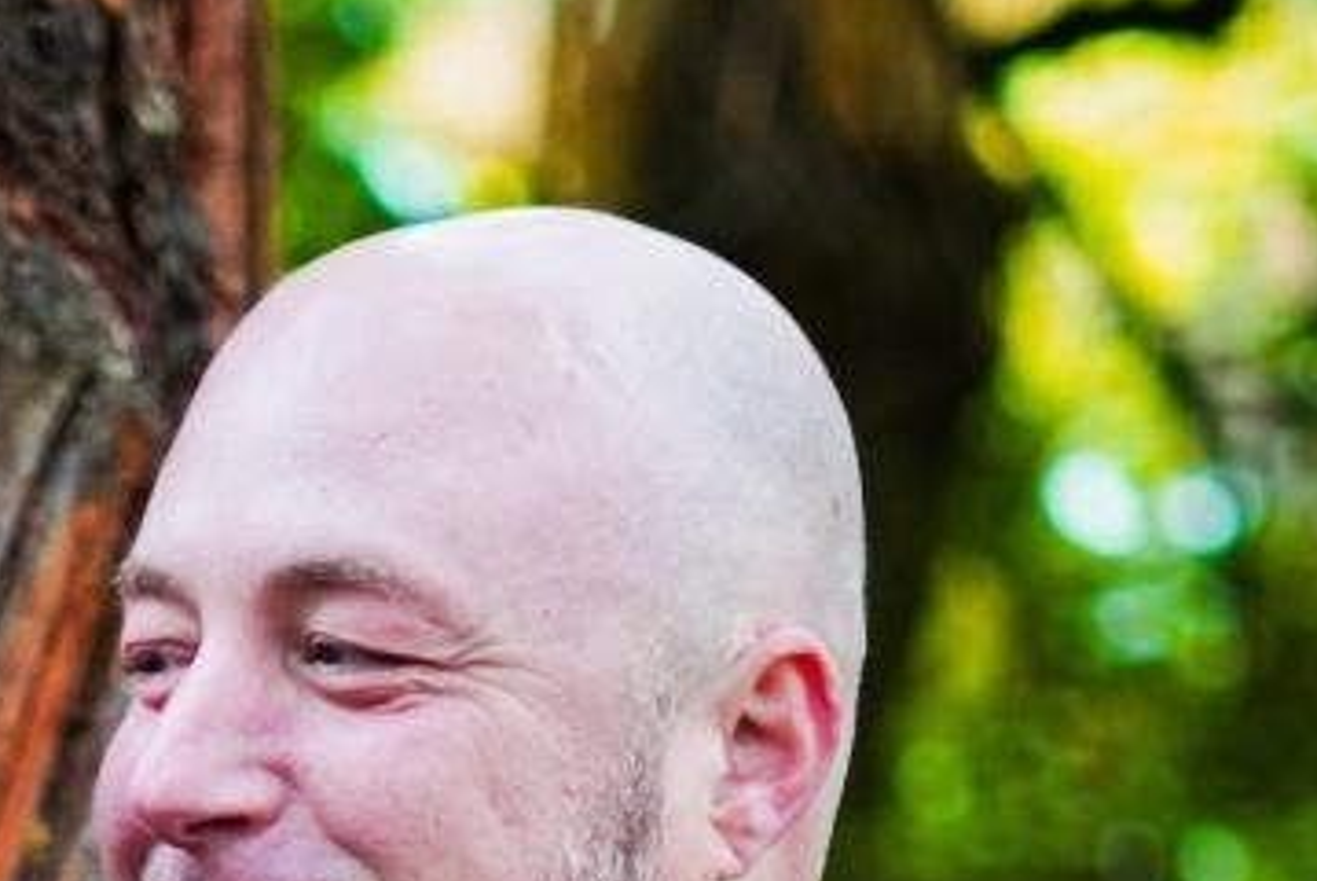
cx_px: -231
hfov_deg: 9.0
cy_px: 1711
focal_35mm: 225
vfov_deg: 6.0
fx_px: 8238
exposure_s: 1/125
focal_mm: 50
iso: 1000
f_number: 1.8
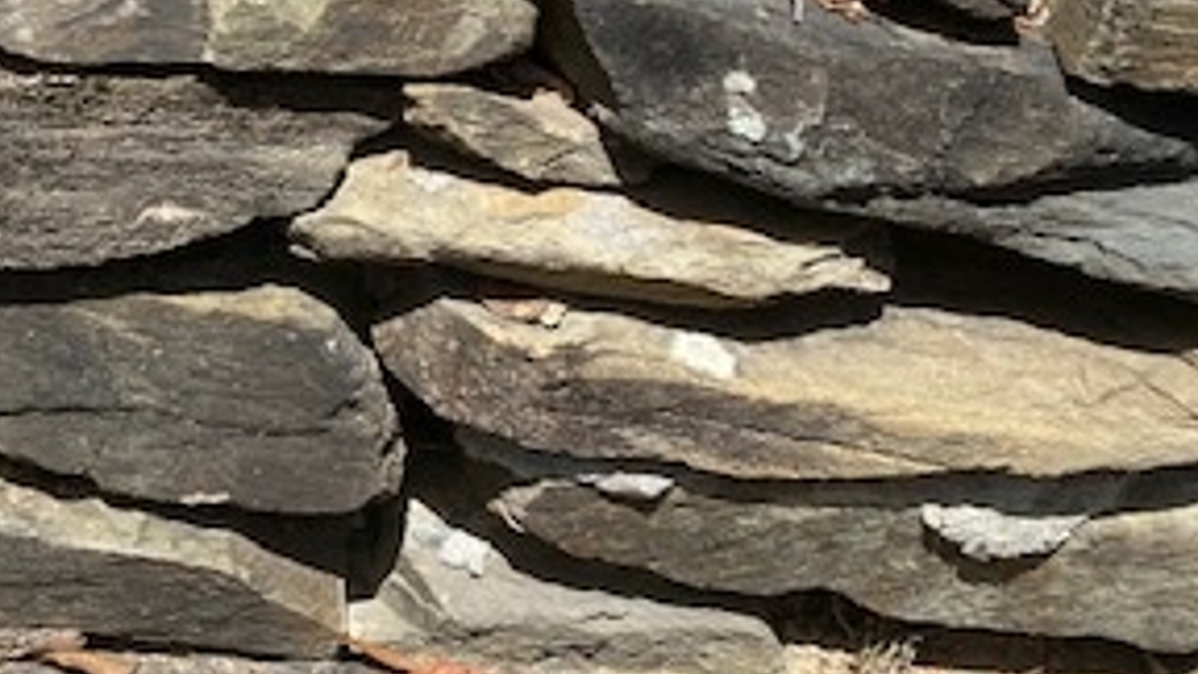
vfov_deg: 18.7
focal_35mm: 63
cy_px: 37
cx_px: -67
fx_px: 2001
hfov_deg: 30.4
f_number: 1.8
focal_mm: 4.25
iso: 32
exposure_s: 1/1898
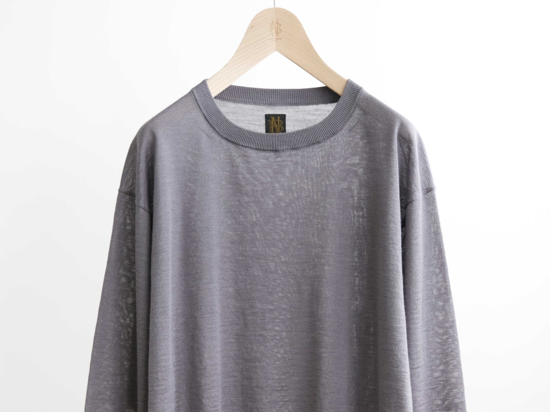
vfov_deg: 25.3
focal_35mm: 57
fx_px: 906
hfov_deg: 33.8
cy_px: 318
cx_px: 274
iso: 800
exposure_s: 1/60
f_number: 4
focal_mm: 26
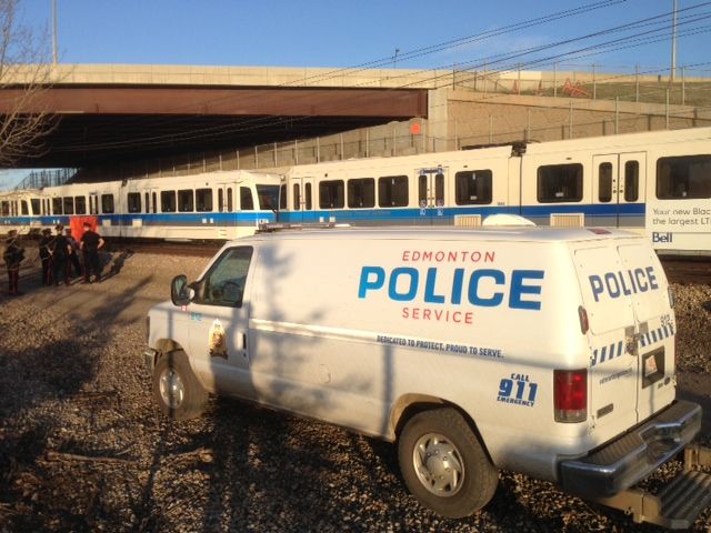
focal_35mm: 33
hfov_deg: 55.4
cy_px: 266
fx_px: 678
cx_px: 356
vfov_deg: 42.9
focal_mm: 4.13
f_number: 2.4
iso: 50
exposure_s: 1/985
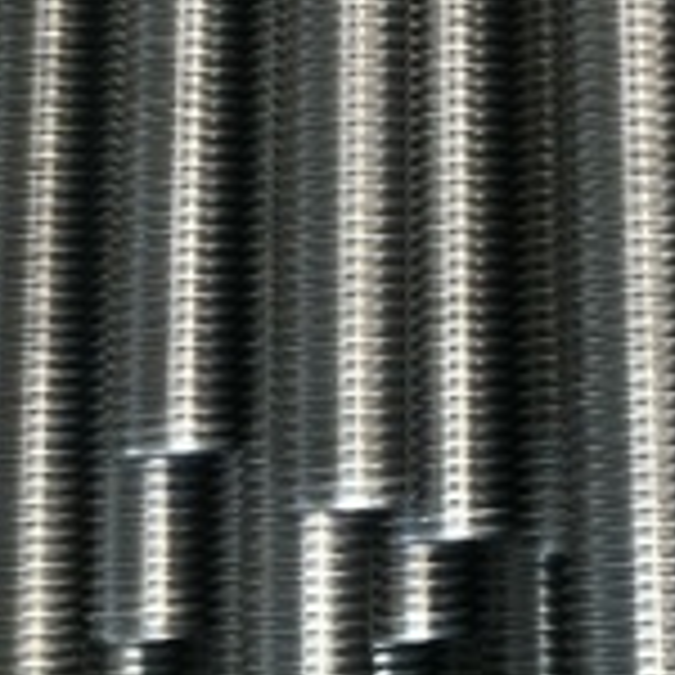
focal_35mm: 124
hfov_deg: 13.6
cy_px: -387
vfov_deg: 13.2
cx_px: 862
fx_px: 2736
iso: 80
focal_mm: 3.85
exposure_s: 1/33
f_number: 2.8
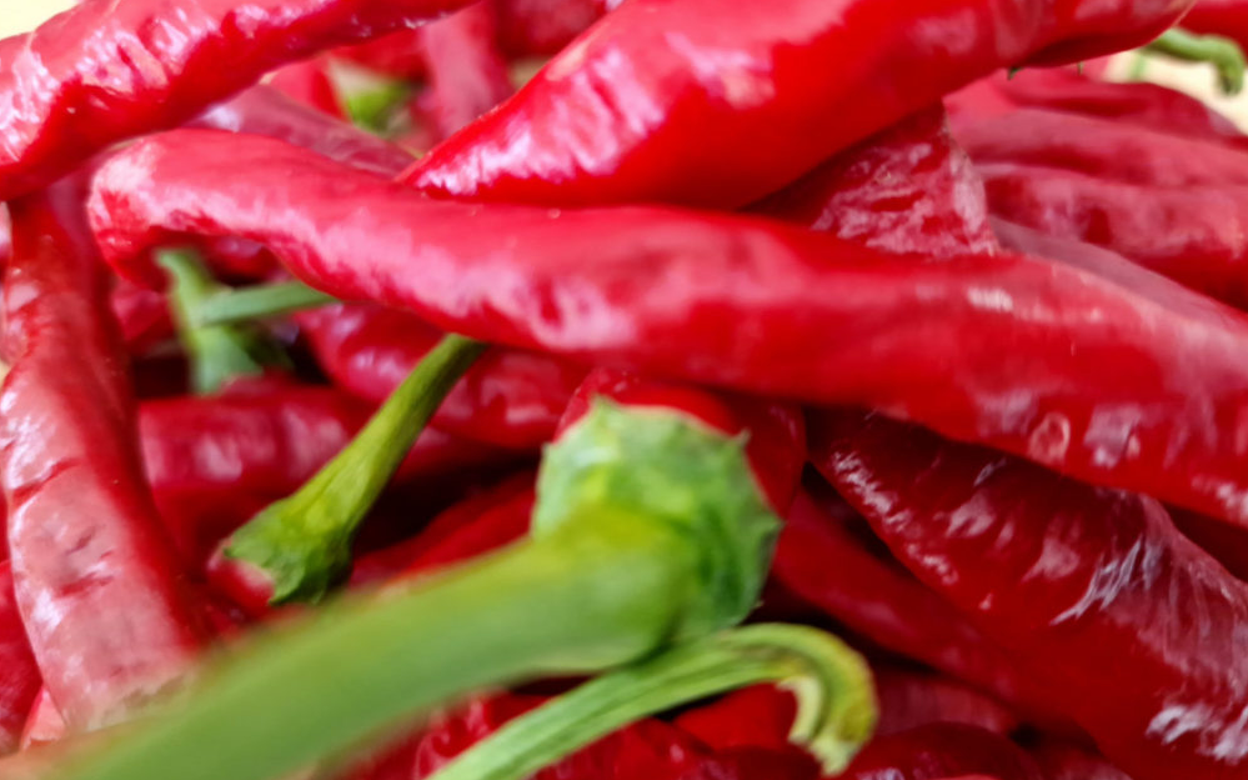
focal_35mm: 25
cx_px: 631
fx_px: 850
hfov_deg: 72.6
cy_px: 316
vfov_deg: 49.0
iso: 64
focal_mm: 6.4
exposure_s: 1/60
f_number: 1.8
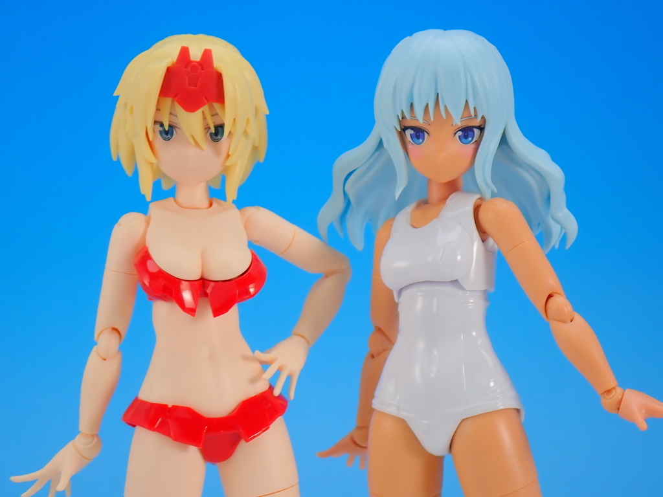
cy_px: 248
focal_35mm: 100
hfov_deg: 19.6
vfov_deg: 14.8
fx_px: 1915
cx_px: 332
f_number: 4.9
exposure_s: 1/15
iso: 100
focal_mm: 18
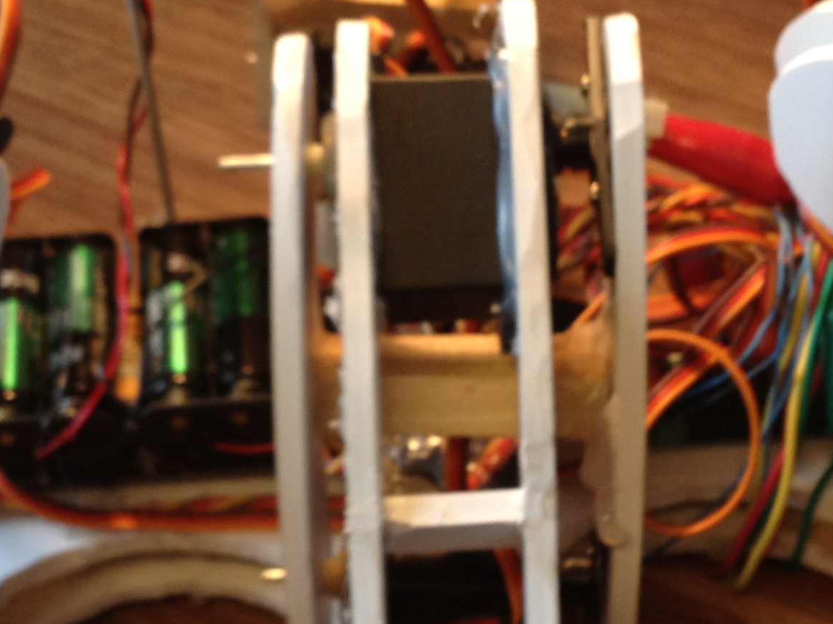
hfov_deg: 19.8
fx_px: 2382
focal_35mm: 99
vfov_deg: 14.9
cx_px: 424
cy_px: 391
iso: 64
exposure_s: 1/20
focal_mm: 4.28
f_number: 2.4
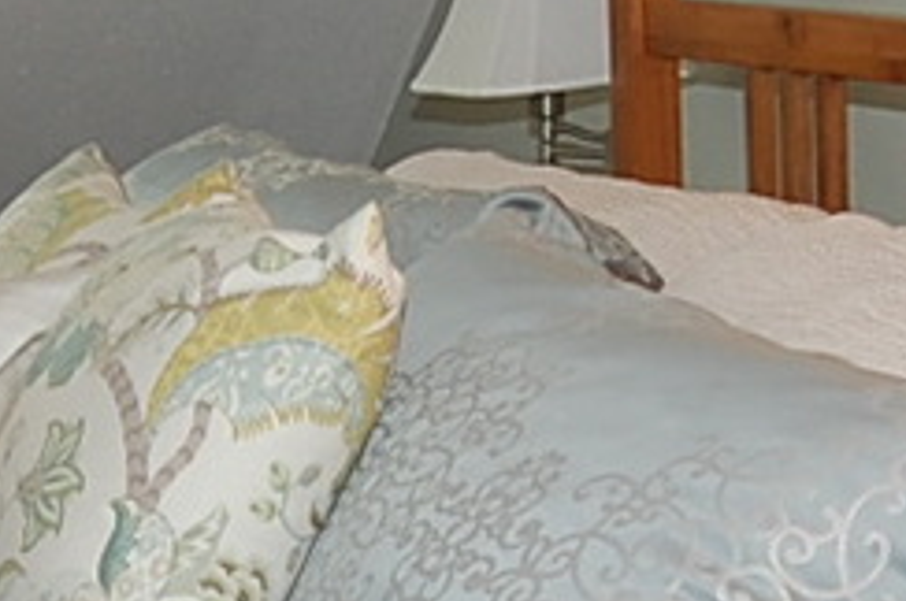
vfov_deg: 11.0
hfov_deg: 16.5
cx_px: 219
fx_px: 3116
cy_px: 425
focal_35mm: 124
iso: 400
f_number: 4
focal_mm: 14
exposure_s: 1/60
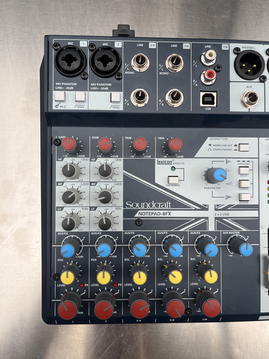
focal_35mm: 26
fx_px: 269
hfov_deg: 53.1
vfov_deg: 67.3
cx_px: 134
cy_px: 180
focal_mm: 5.1
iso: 50
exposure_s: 1/100
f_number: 1.6
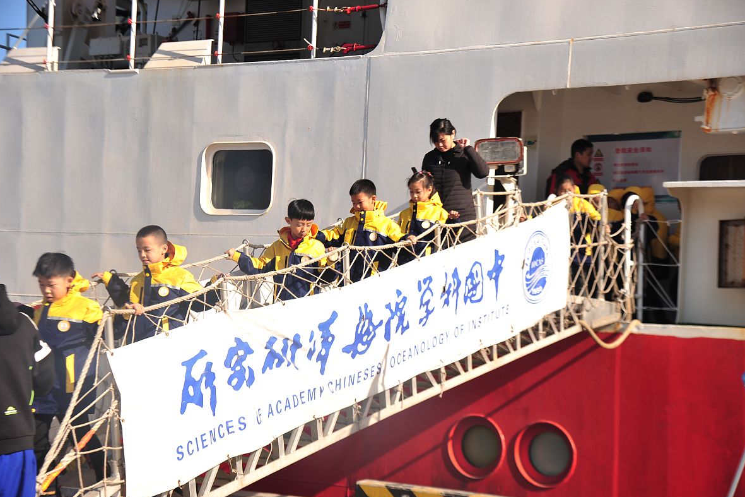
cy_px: 248
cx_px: 369
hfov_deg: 30.1
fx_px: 1386
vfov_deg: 20.3
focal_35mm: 67
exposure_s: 1/320
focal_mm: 66
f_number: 10
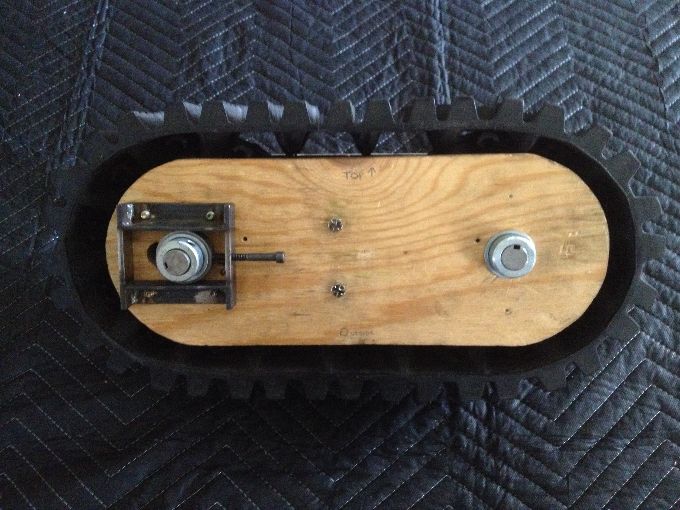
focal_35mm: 35
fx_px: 688
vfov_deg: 40.7
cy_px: 255
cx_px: 340
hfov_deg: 52.6
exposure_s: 1/15
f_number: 2.4
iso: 640
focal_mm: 4.28
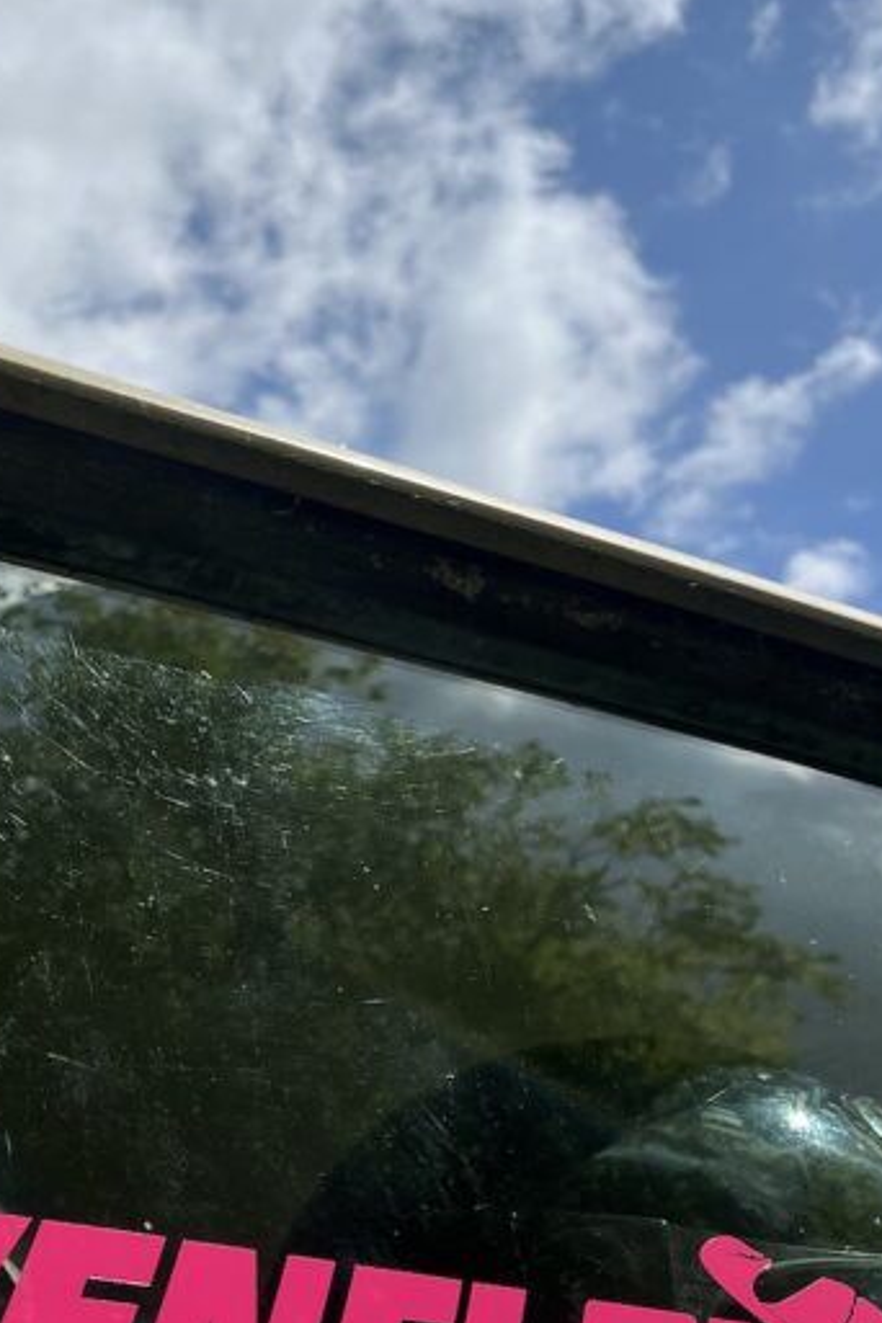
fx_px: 1984
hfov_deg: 24.6
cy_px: 634
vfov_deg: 36.9
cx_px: 168
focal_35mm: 54
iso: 50
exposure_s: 1/9434
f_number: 1.5
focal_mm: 5.7
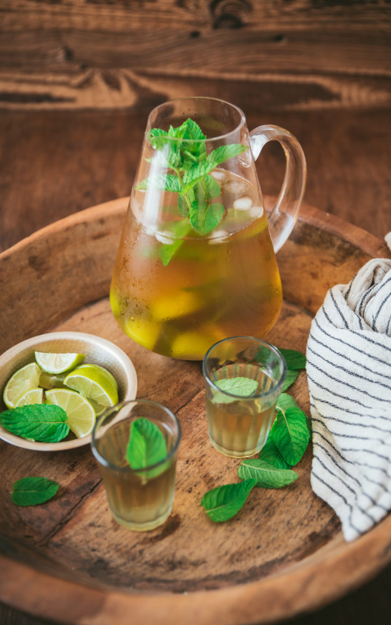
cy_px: 309
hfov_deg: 25.9
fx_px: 852
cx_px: 203
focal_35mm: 50
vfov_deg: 40.3
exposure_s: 1/40
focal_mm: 48
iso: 100
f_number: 2.8
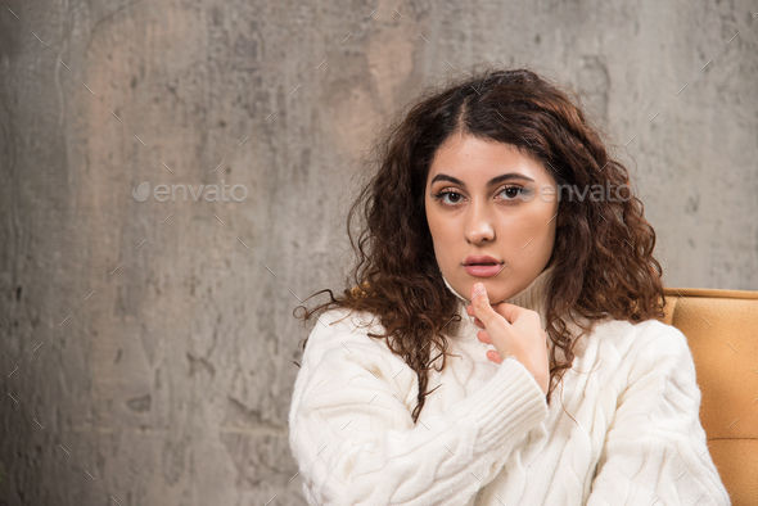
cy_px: 253
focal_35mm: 120
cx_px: 379
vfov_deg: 11.4
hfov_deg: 17.1
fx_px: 2528
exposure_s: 1/60
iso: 250
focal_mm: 120
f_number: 5
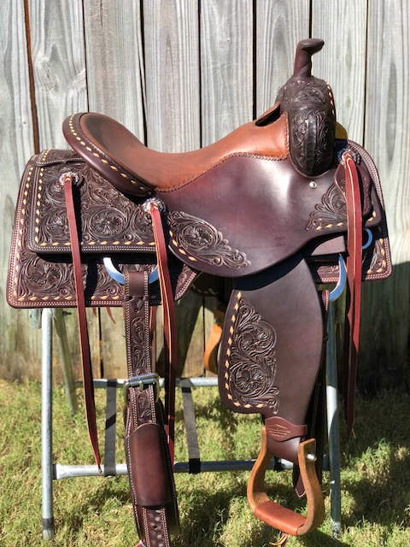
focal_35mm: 52
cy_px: 274
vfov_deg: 36.8
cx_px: 205
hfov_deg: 28.0
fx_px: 821
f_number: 2.4
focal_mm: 6
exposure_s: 1/412
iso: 16
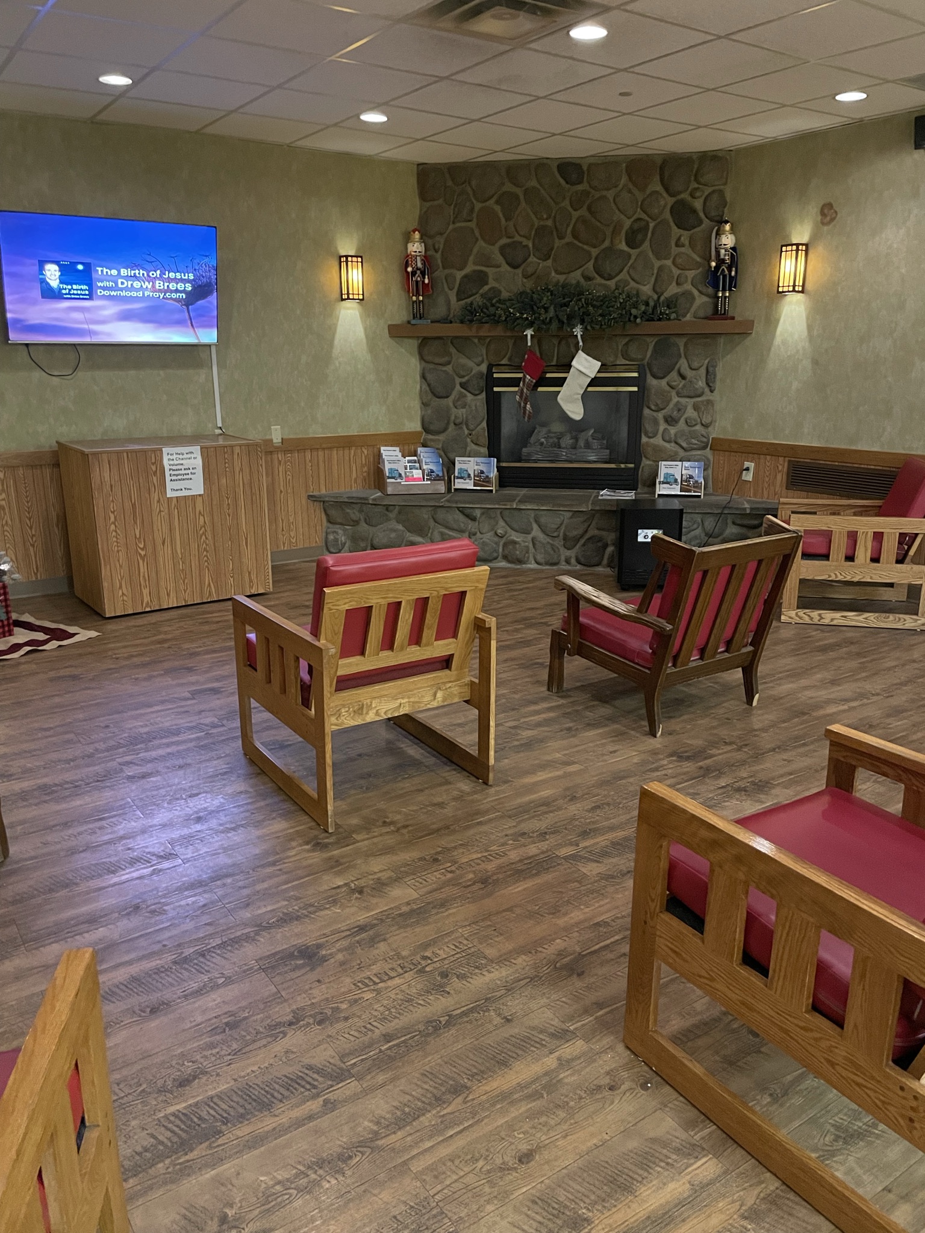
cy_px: 616
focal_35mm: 26
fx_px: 926
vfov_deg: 67.3
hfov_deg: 53.1
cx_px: 462
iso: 1000
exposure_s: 1/30
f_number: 1.6
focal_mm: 4.2
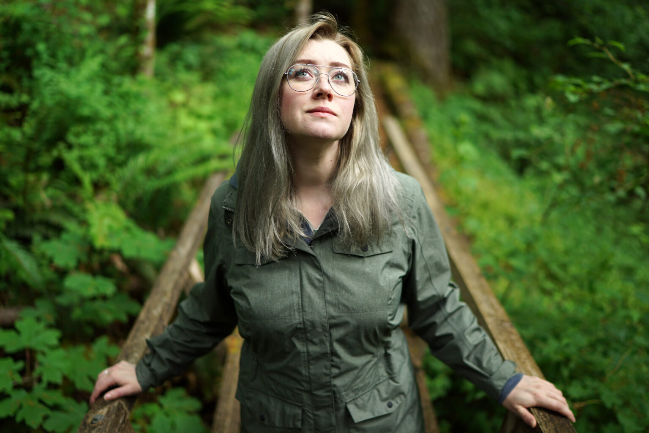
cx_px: 324
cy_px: 216
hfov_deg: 54.4
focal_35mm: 35
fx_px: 631
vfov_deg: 37.9
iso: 100
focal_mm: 35
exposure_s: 1/500
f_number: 1.4
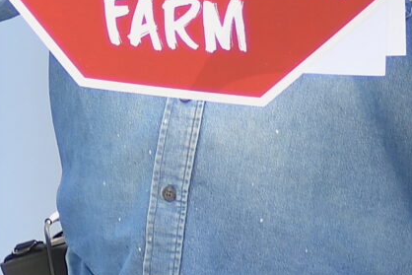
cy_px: -197
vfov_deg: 1.4
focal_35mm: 964
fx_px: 11036
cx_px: -25
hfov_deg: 2.1
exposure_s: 1/400
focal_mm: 105
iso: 100
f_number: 2.8
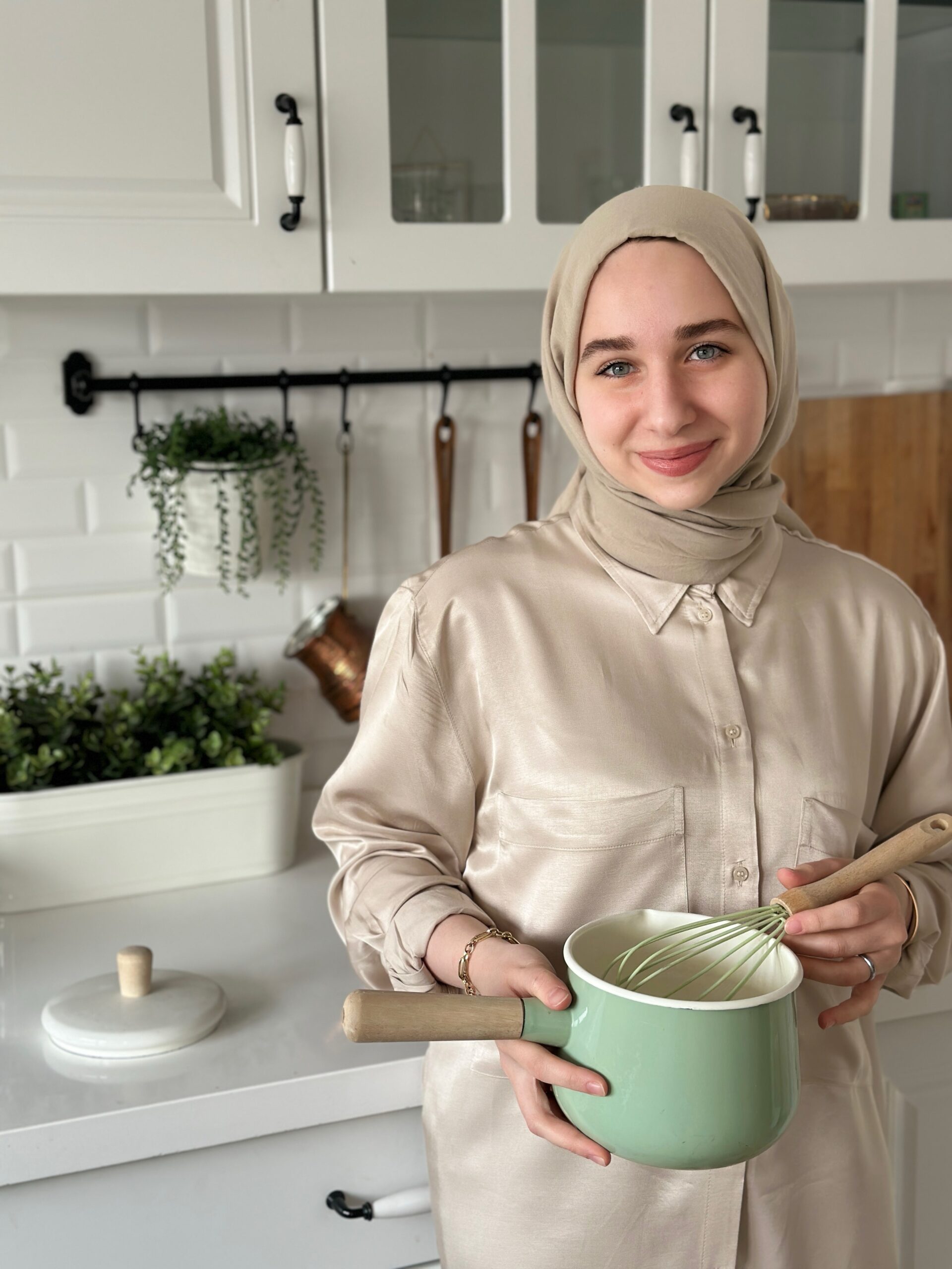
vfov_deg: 39.7
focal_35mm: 48
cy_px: 634
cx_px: 476
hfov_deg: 30.3
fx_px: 1760
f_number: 1.78
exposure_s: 1/191
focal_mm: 6.86
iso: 80
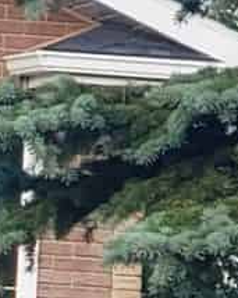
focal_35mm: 342
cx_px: -565
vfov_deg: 5.7
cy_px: 60
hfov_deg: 4.3
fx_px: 3013
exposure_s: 1/52
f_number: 2.4
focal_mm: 6
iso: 32
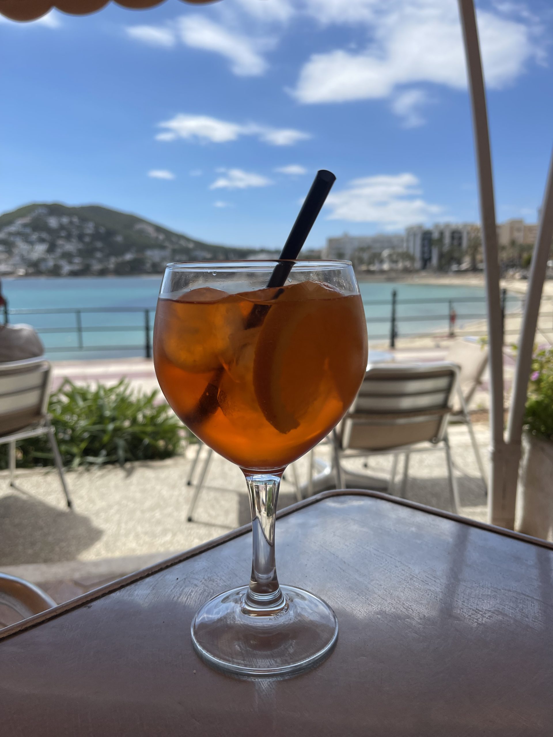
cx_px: 276
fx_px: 554
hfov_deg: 53.1
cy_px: 368
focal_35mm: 26
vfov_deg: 67.3
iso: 50
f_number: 1.6
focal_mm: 5.1
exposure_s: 1/5376
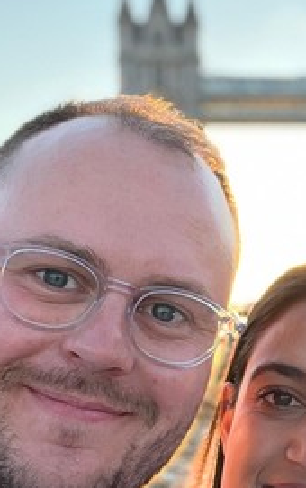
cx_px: 326
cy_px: 330
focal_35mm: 75
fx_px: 998
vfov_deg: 27.3
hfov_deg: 16.9
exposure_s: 1/158
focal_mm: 2.71
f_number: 2.2
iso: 40
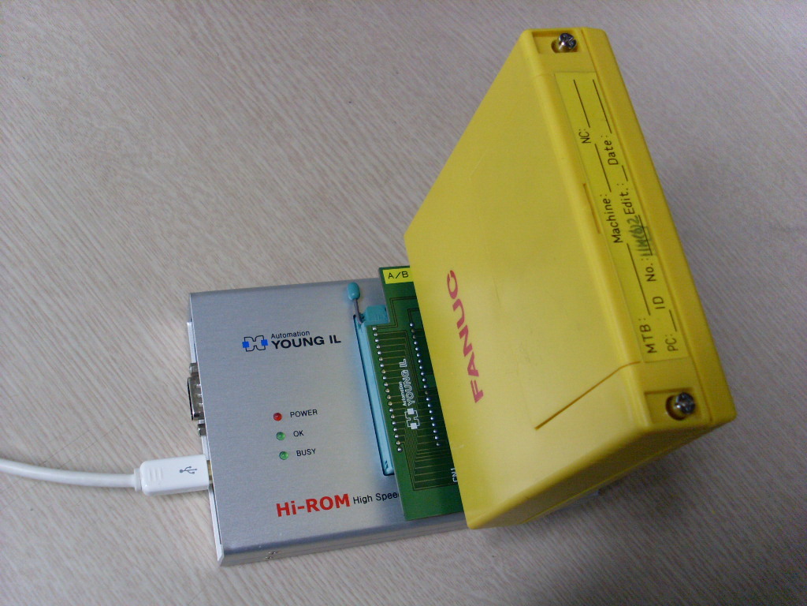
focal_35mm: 38
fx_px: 886
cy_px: 303
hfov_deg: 49.0
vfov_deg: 37.7
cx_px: 404
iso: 200
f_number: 3
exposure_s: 1/45
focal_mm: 6.3
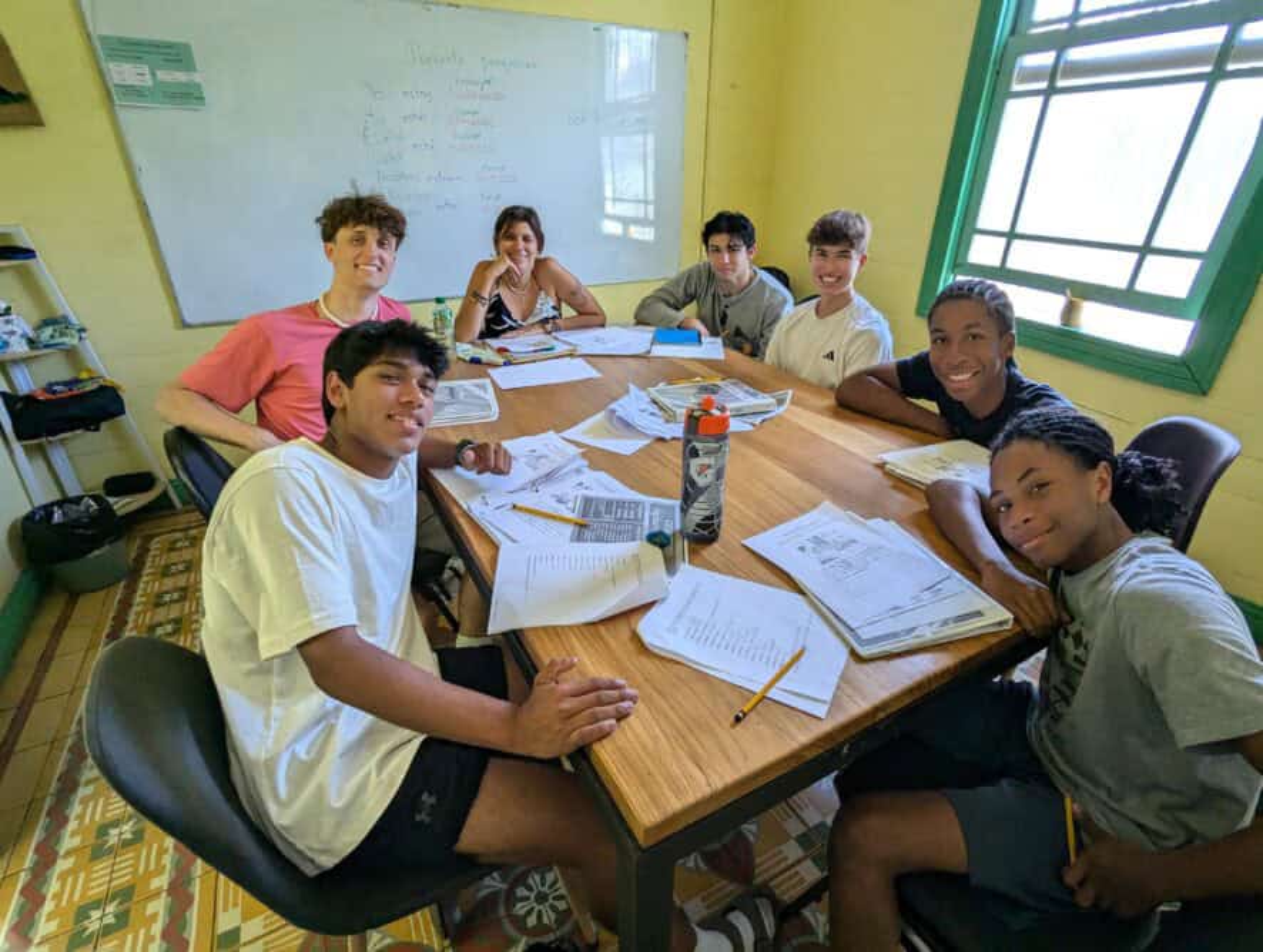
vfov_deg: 78.3
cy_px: 476
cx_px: 632
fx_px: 585
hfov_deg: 94.4
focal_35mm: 16
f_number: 2.2
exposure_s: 1/46
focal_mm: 2.4
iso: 101
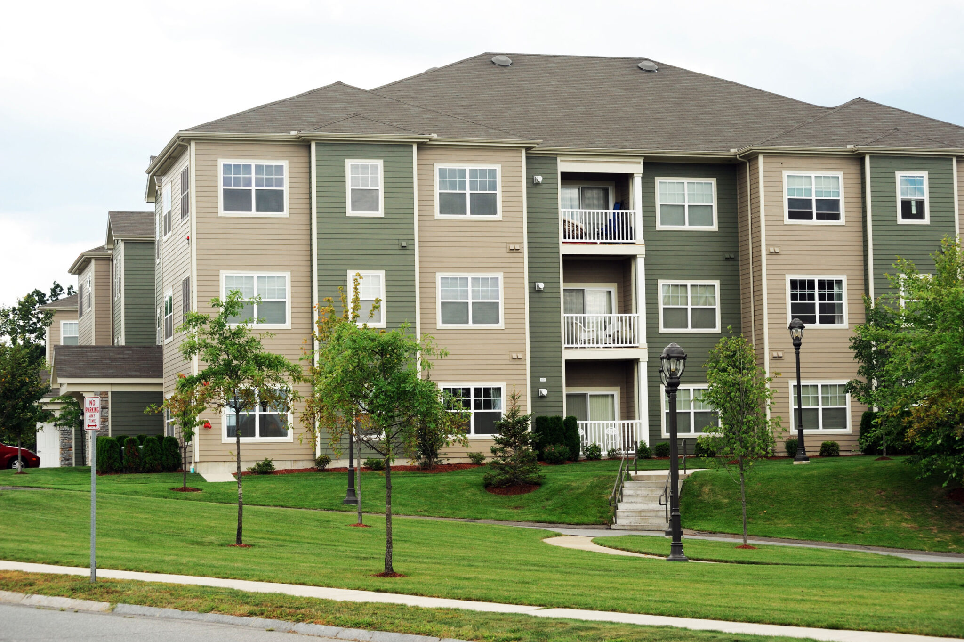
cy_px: 321
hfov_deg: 25.4
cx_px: 482
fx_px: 2141
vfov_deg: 17.0
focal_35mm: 80
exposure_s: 1/640
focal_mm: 80
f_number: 7.1
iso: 400
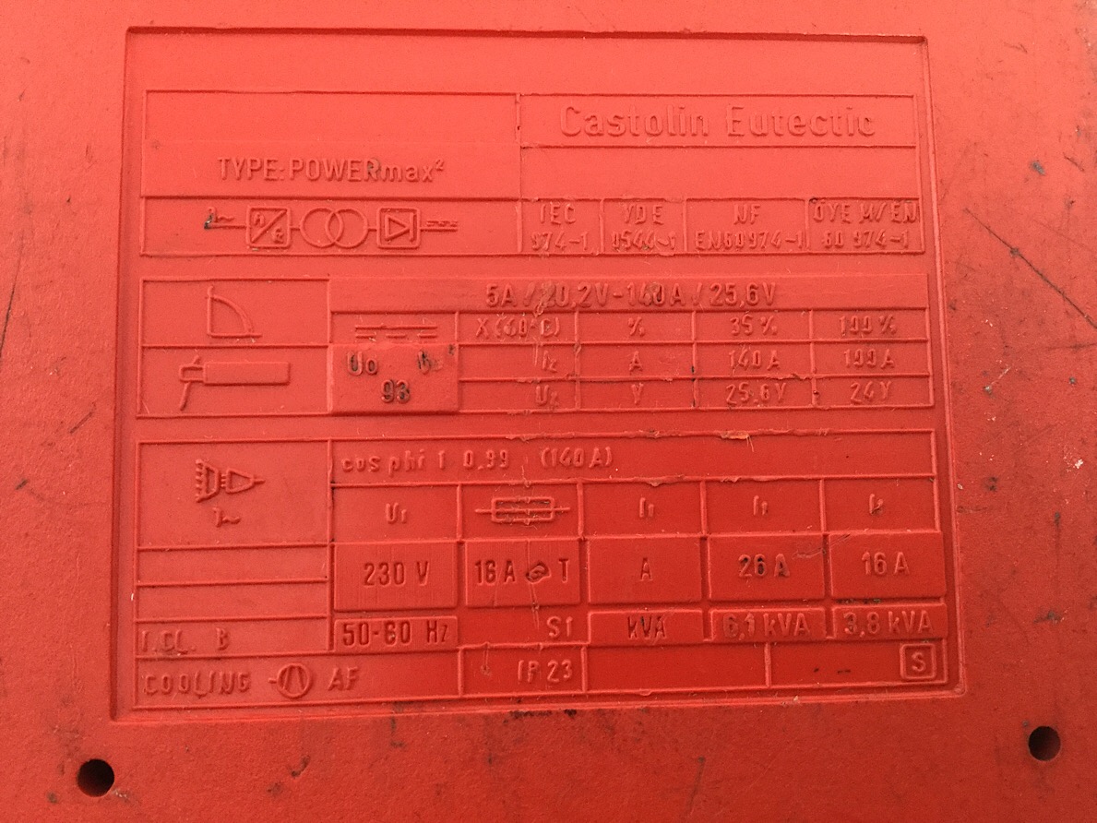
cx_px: 548
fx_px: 983
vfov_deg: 45.4
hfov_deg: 58.3
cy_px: 412
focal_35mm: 31
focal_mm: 3.3
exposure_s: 1/33
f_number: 2.4
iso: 160
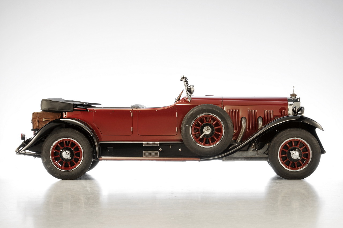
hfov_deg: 19.5
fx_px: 999
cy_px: 114
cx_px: 172
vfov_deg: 13.0
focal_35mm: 105
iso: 200
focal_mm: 70
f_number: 14
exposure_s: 2
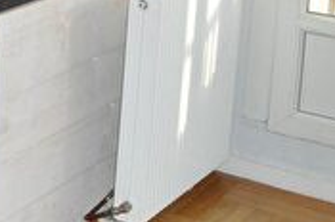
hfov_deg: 15.7
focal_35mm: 108
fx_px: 1003
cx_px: -301
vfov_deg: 11.8
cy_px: -156
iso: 2000
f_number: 18
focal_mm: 18
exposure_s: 1/200
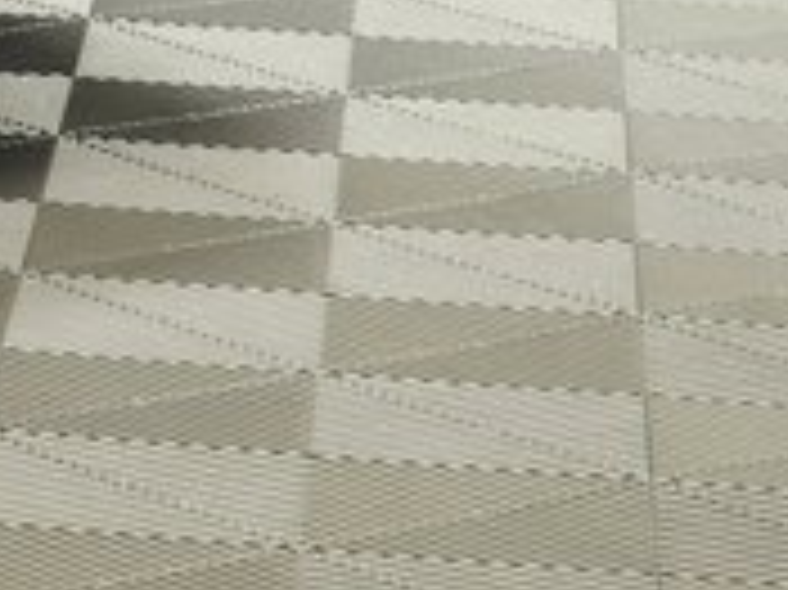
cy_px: -671
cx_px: -1414
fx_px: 6119
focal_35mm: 269
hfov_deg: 6.8
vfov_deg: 5.4
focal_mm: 23
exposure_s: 1/200
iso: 250
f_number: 5
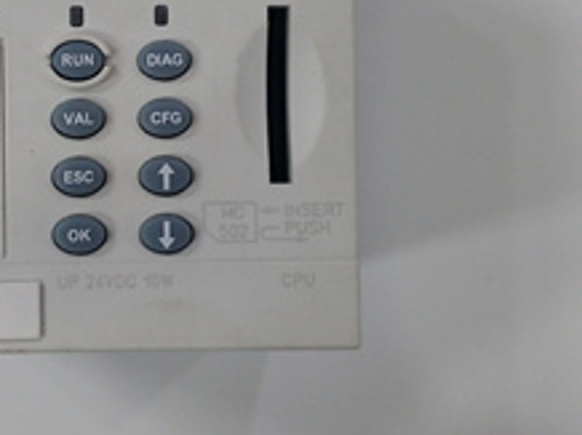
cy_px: 119
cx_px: 117
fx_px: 1041
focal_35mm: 62
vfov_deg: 23.4
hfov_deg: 30.5
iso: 167
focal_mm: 3.79
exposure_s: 1/33
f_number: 2
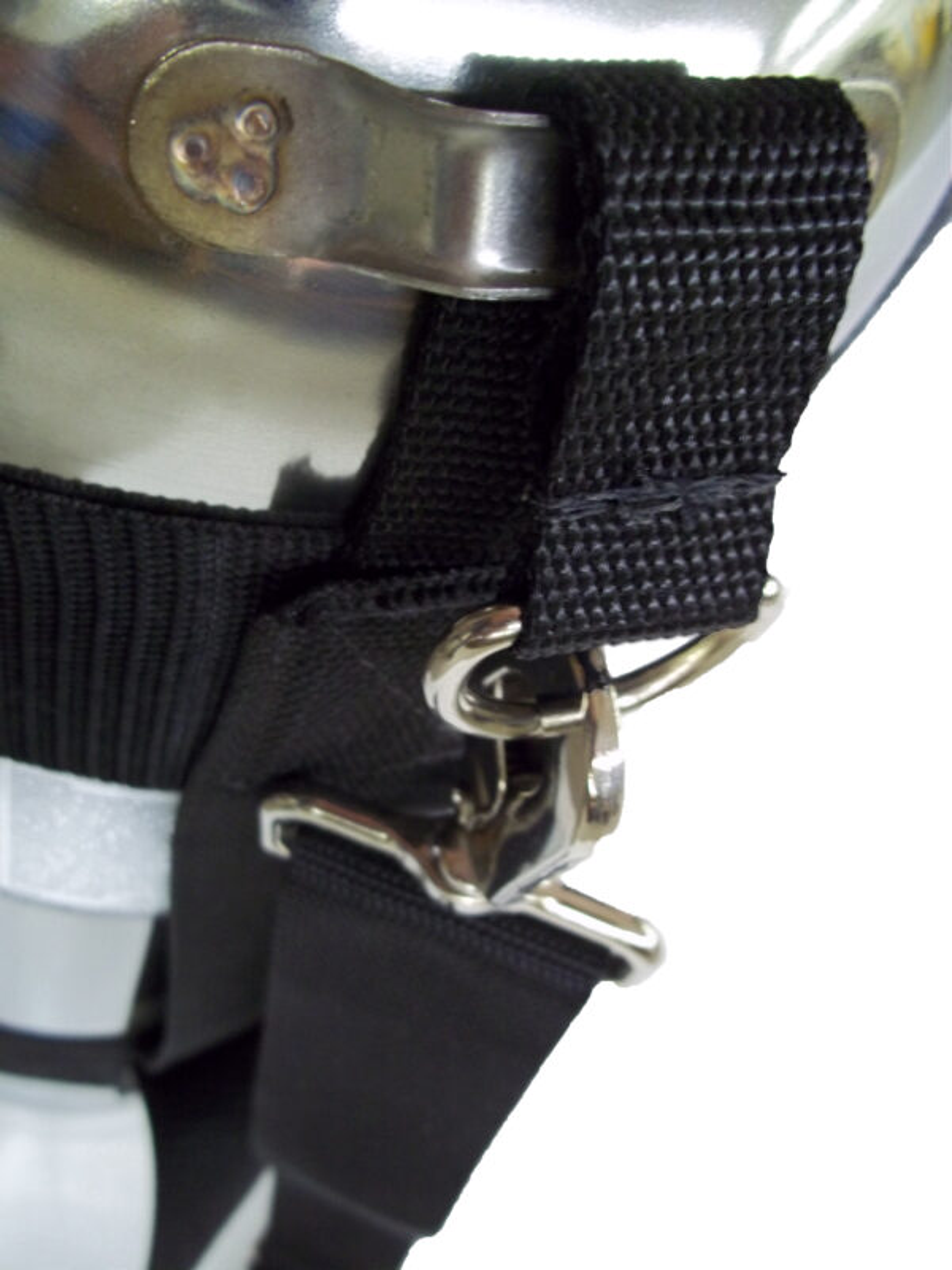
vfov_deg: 51.4
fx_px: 1320
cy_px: 635
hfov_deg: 39.7
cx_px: 476
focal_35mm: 36
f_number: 3.1
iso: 199
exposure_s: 1/8
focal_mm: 6.5
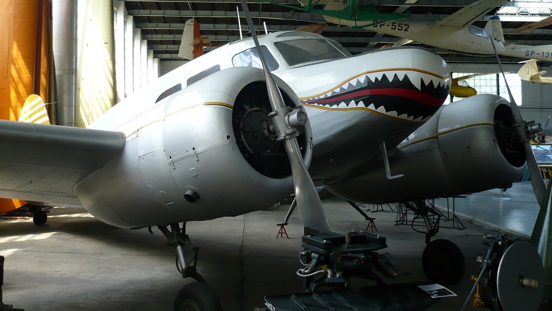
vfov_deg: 27.6
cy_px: 115
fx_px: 630
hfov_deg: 47.3
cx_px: 249
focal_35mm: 43
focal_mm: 5.8
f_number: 2.8
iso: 100
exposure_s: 1/40
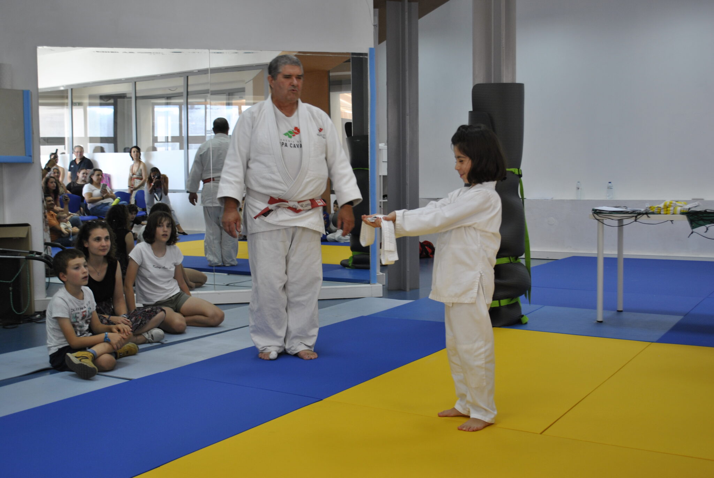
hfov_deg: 49.5
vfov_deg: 34.3
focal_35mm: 39
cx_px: 357
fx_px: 774
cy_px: 239
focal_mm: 26
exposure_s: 1/40
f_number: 4.2
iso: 200
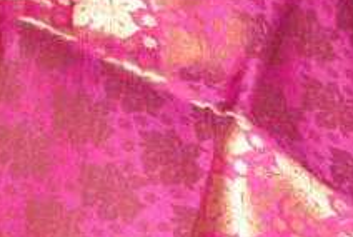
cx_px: -798
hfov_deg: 4.4
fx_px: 4340
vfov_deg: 3.1
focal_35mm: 442
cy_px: -402
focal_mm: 58
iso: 800
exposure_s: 1/125
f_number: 6.3
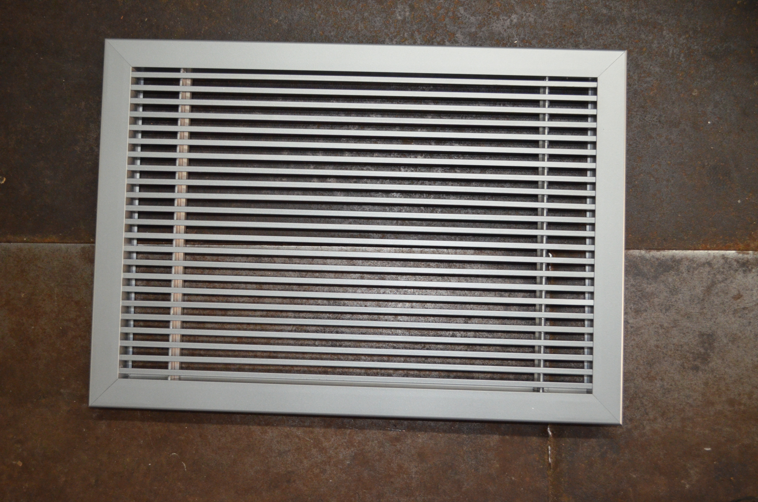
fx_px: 1009
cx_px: 379
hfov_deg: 41.2
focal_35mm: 48
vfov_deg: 28.0
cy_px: 251
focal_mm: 32
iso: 1600
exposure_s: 1/60
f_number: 4.8
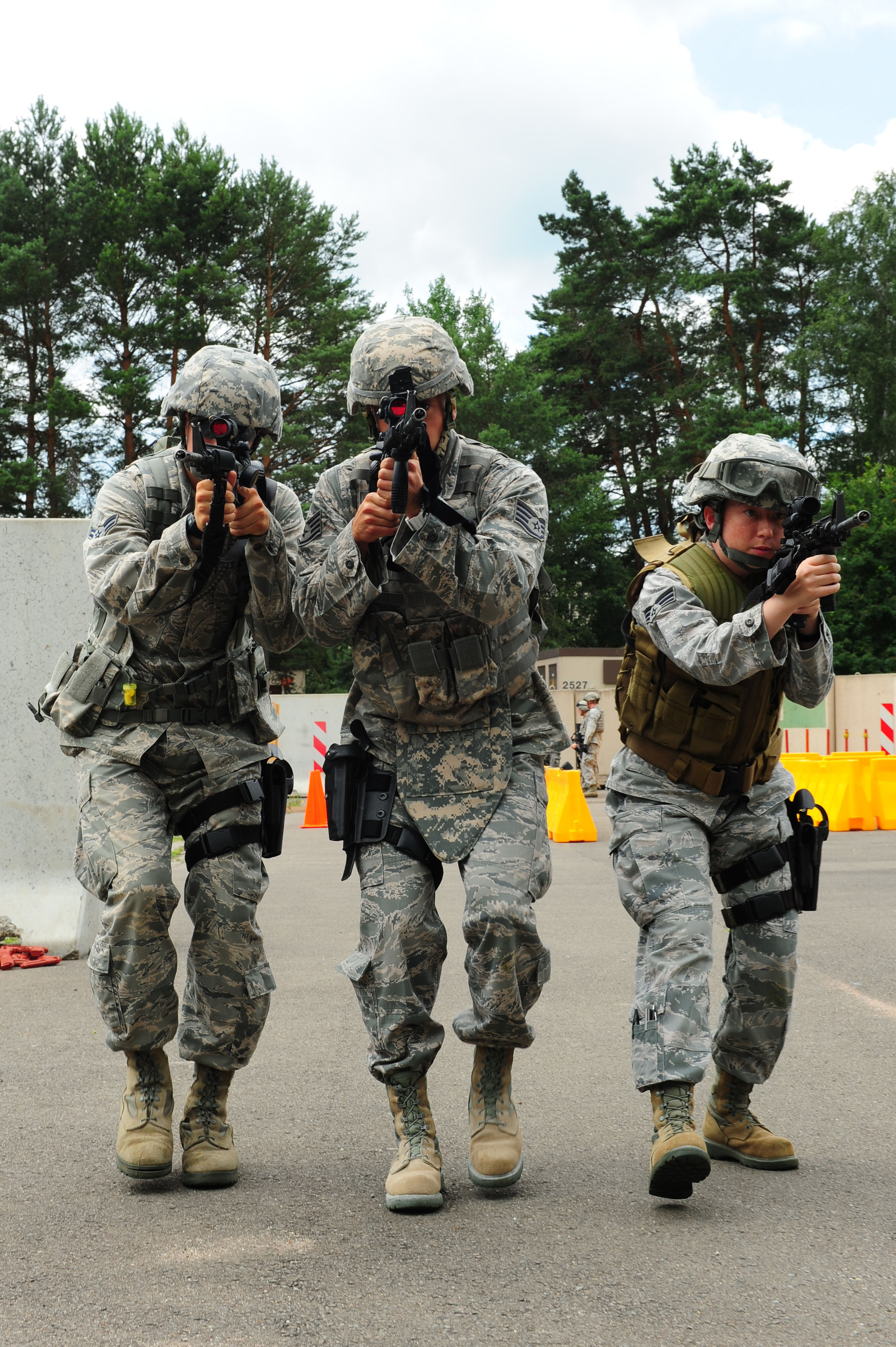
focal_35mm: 52
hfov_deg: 26.0
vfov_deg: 38.2
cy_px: 674
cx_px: 448
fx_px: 1944
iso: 250
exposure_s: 1/125
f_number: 11
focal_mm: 52
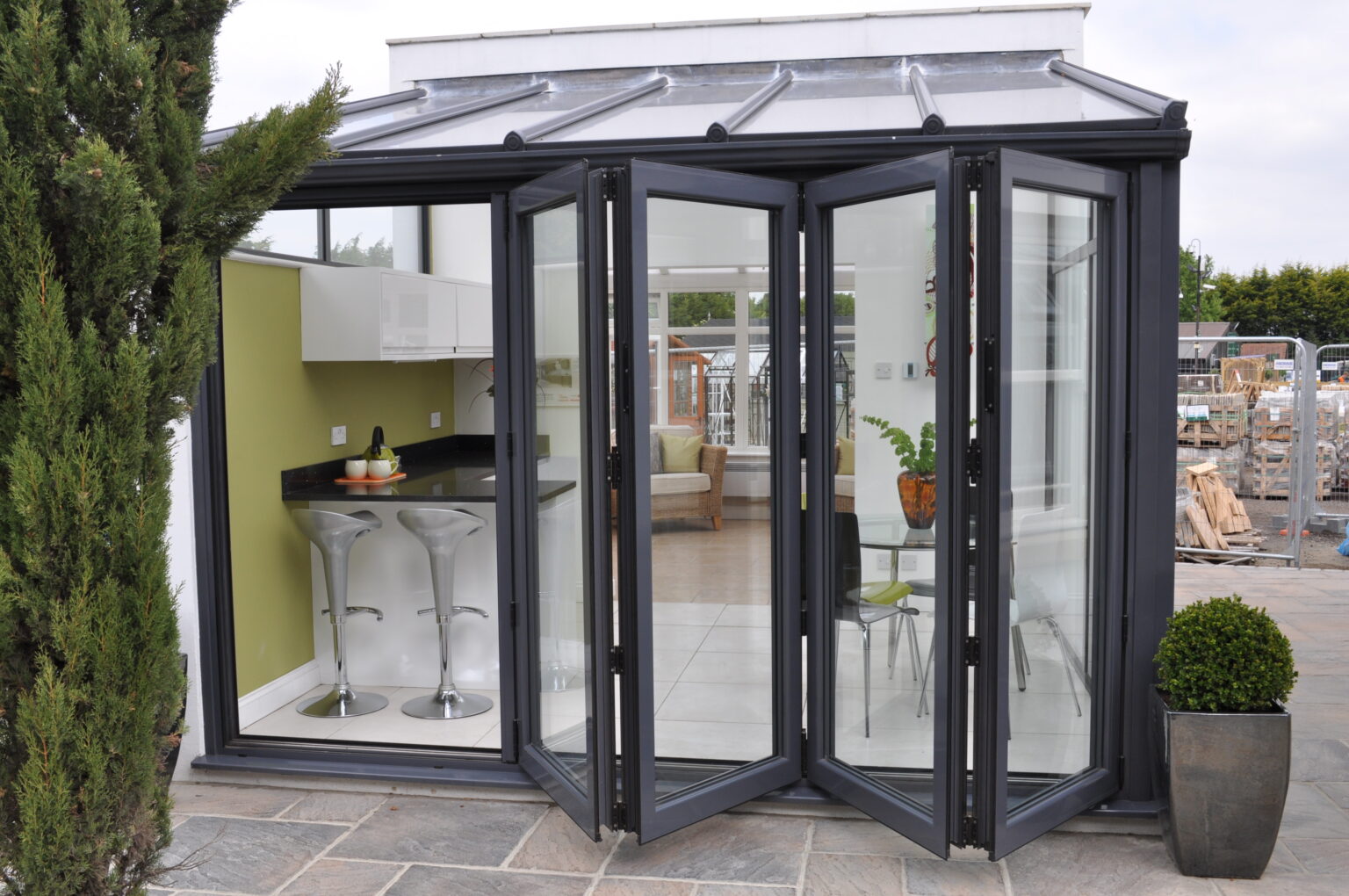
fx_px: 1235
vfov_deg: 39.9
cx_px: 674
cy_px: 448
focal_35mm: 33
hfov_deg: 57.3
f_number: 11
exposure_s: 1/100
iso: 200
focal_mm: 22
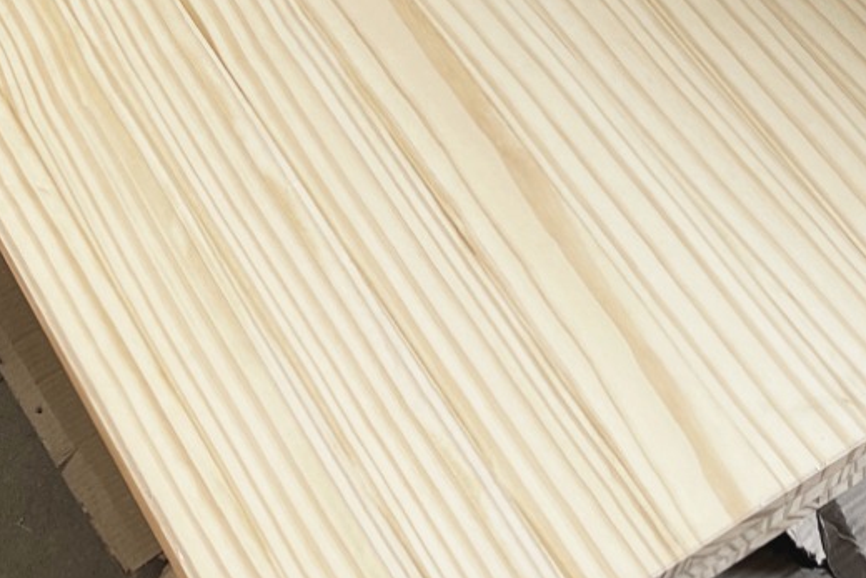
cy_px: -370
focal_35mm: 100
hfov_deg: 20.3
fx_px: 2406
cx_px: 615
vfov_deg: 12.8
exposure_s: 1/121
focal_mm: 5.1
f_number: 1.6
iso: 50
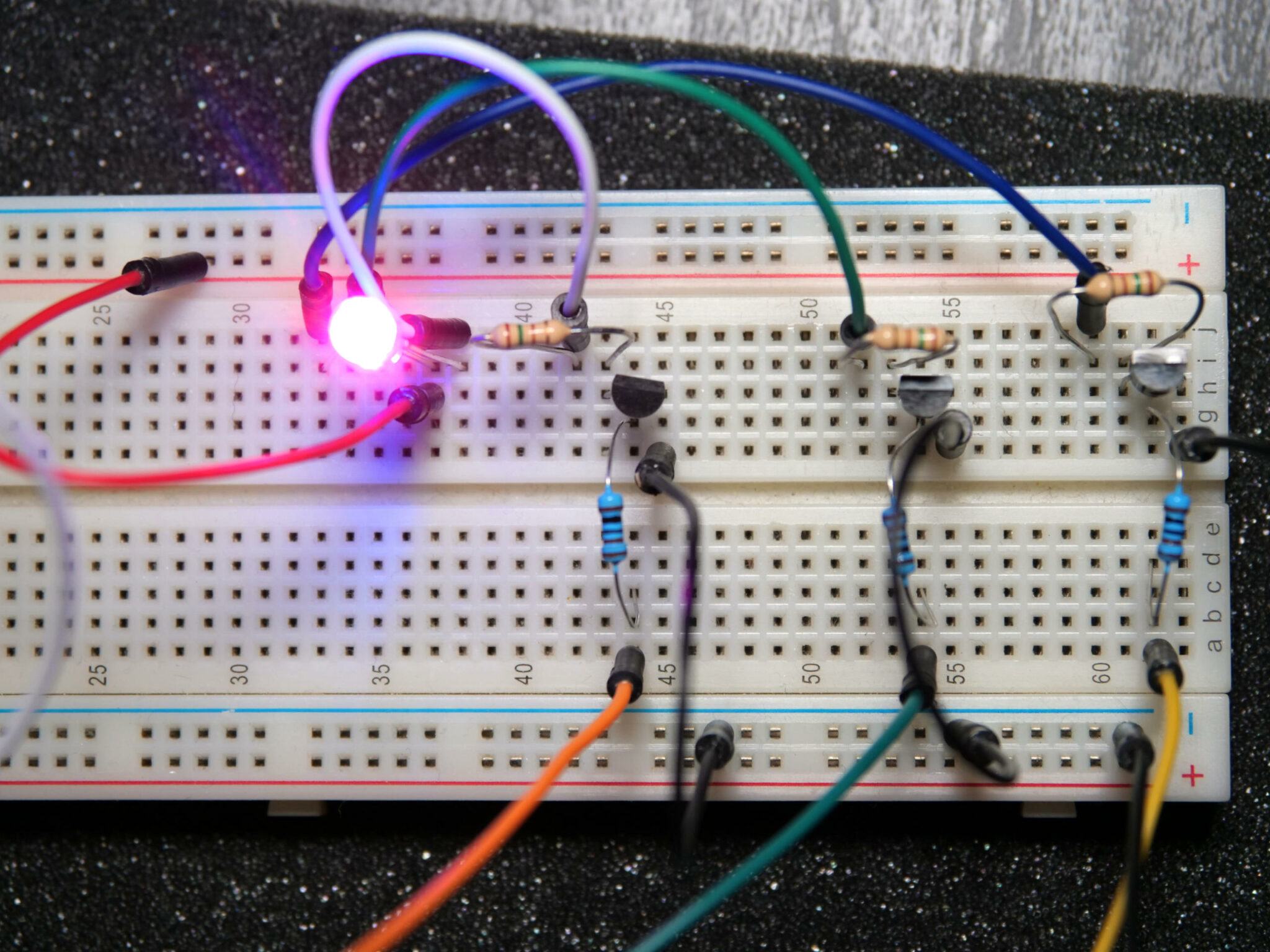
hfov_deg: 23.8
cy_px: 476
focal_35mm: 82
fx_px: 3008
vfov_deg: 18.0
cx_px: 635
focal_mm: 41
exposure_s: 1/100
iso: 500
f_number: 4
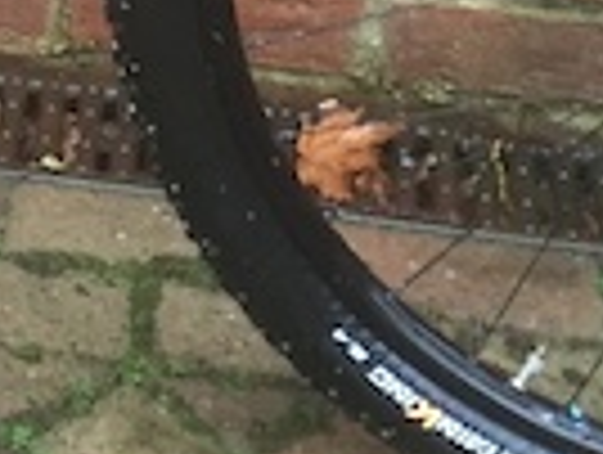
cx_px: -162
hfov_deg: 11.1
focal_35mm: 173
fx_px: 3019
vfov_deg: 8.1
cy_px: -503
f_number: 2.2
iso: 160
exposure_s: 1/33
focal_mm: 4.15
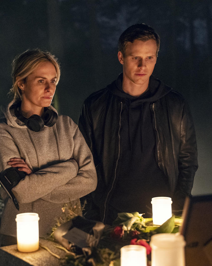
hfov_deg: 24.2
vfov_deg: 30.0
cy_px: 135
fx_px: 494
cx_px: 84
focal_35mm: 63
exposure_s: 1/50
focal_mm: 44
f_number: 2.8
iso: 6400
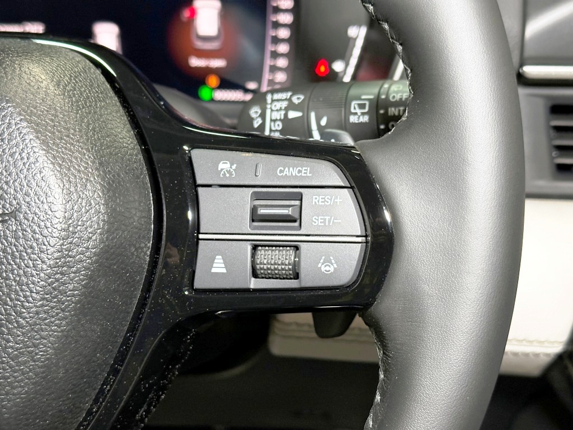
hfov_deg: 39.7
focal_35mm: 48
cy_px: 215
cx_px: 286
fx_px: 795
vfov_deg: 30.3
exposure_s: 1/30
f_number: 1.78
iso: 400
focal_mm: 6.86
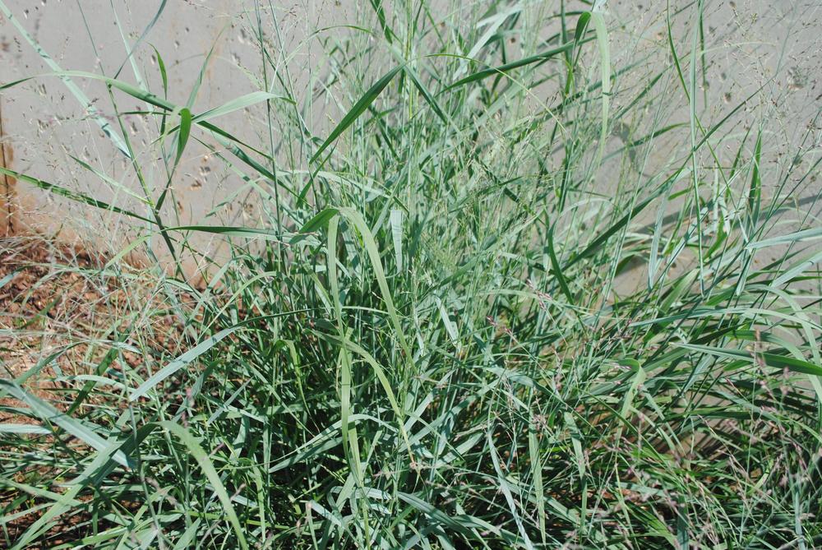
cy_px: 275
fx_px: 823
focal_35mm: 36
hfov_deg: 53.1
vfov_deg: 37.0
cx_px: 411
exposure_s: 1/160
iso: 100
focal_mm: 24
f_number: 6.3
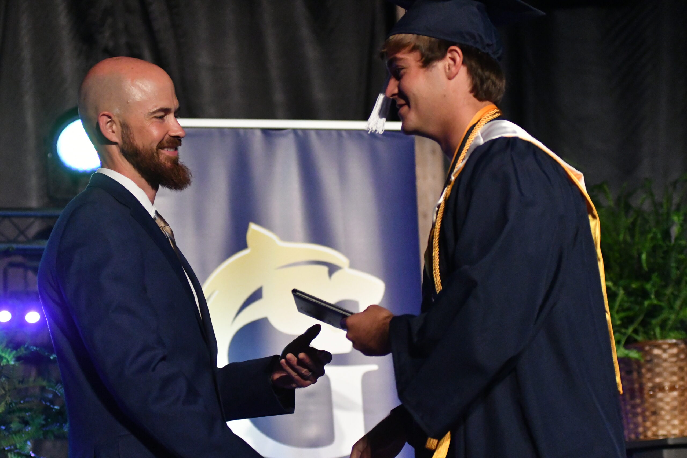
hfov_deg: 17.1
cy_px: 229
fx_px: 2290
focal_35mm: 120
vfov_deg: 11.4
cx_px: 344
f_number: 2.8
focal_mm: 80
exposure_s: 1/640
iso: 8000
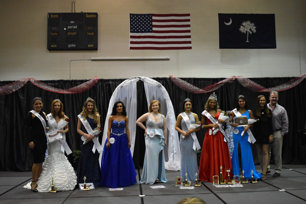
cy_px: 102
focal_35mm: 39
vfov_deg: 34.2
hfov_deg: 49.5
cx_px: 153
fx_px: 332
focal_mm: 26
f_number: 4
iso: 3200
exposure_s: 1/320
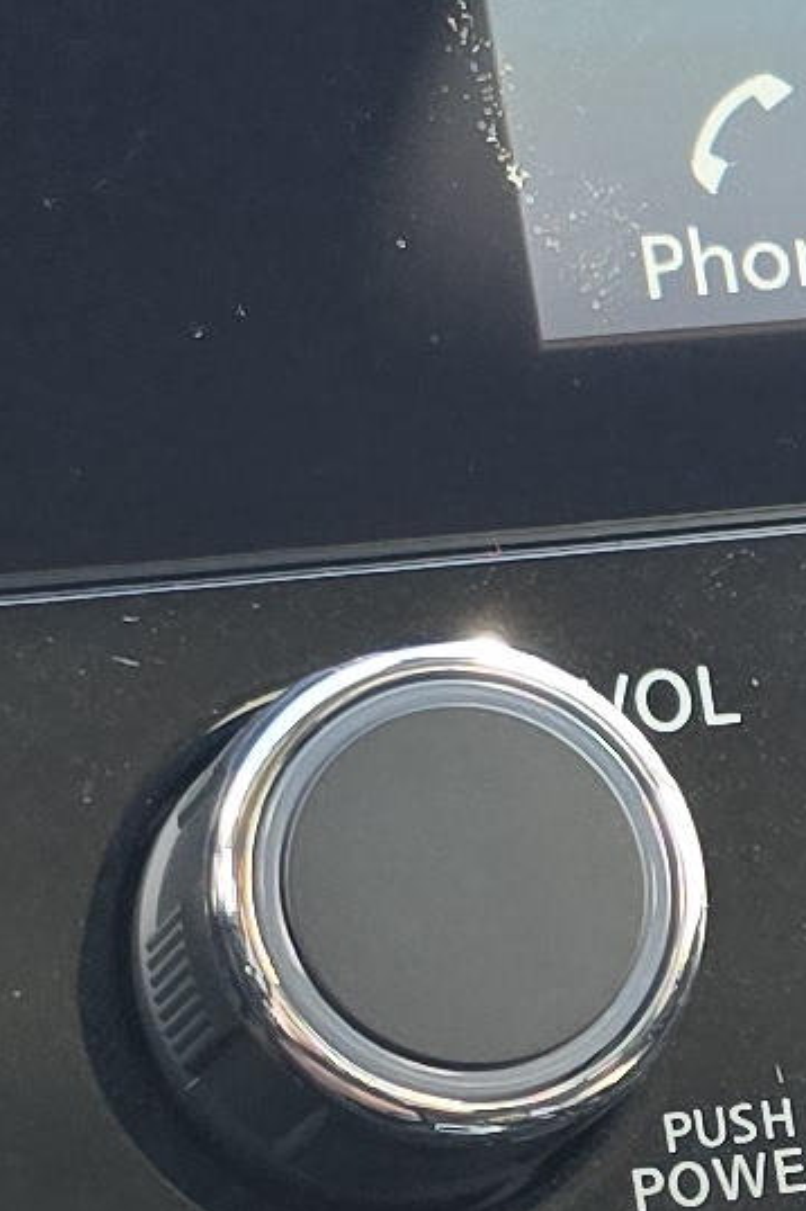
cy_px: 1177
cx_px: 1006
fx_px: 5985
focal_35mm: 178
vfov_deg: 11.5
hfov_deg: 7.6
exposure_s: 1/180
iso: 50
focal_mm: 6.3
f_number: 1.7
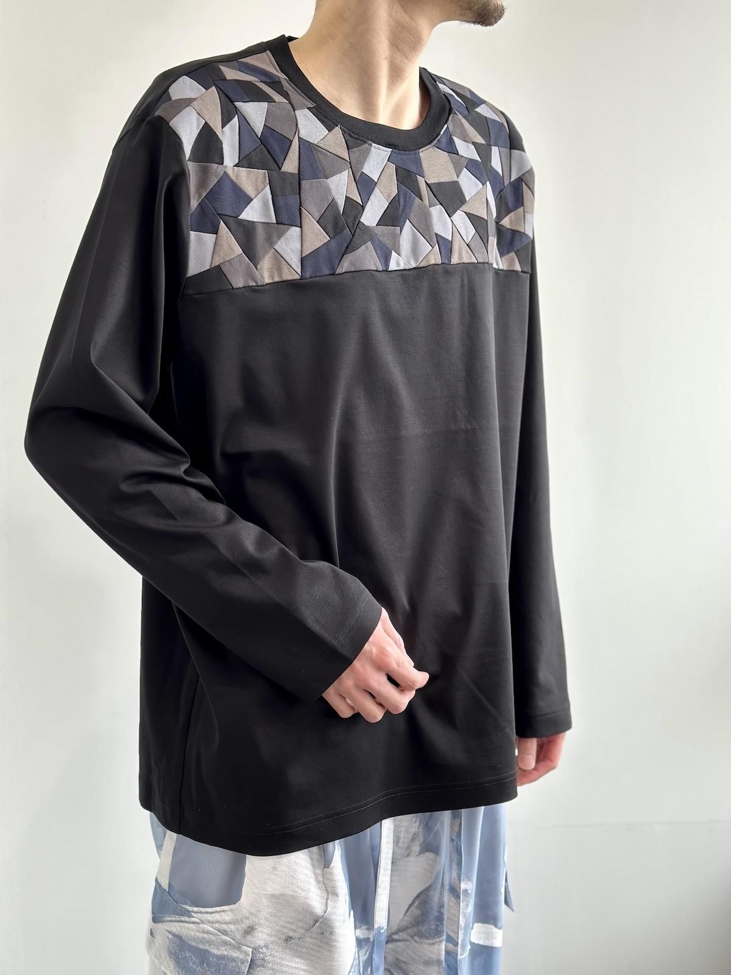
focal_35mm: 48
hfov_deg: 30.3
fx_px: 1352
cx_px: 366
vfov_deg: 39.7
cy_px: 488
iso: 64
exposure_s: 1/168
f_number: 1.78
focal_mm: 6.86
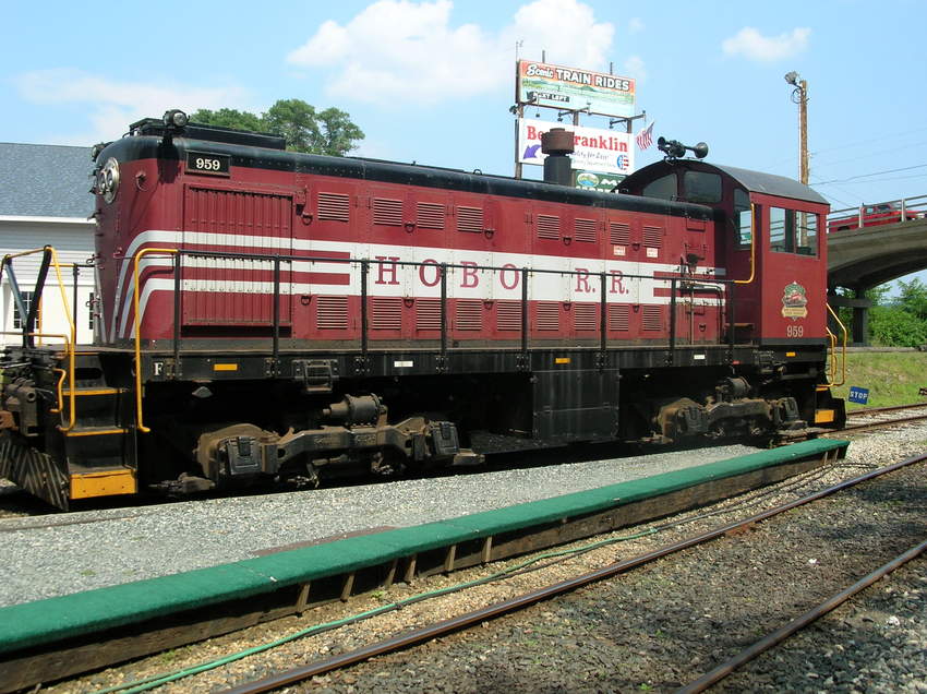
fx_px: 963
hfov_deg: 51.4
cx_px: 464
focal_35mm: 36
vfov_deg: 39.6
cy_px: 347
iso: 50
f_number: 3.7
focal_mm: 6
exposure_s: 1/433
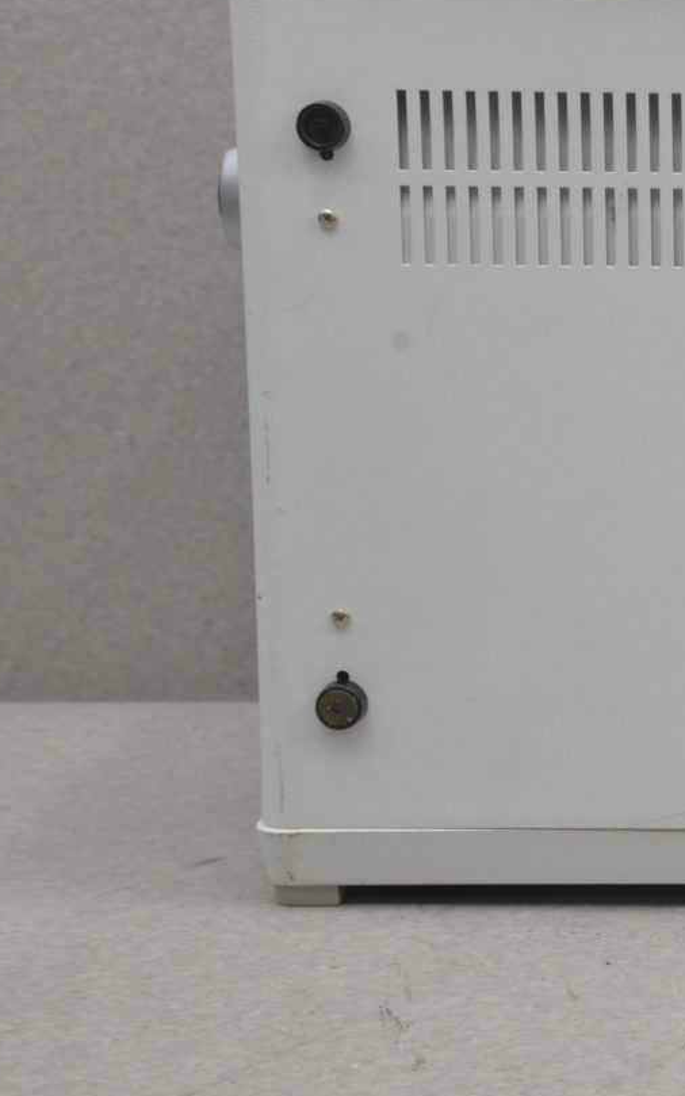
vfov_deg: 23.8
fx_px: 2600
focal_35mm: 87
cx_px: 953
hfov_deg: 14.2
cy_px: 457
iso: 1600
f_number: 7.1
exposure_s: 1/100
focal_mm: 45
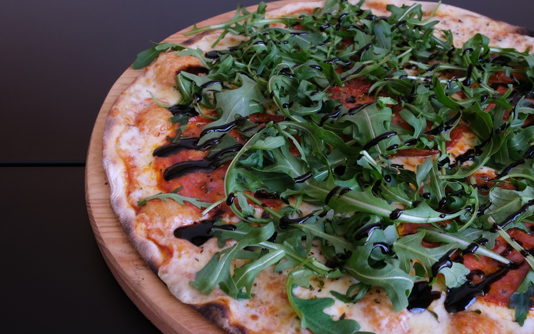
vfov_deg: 35.3
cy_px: 171
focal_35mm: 36
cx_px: 265
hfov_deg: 54.0
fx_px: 524
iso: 1000
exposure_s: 1/30
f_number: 11
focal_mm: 23
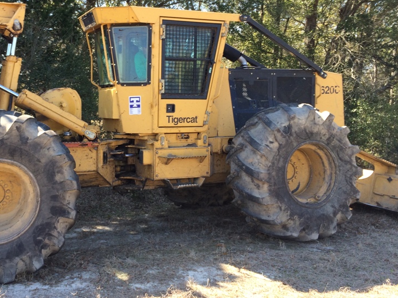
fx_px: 471
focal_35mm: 41
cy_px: 114
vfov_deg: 35.0
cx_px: 125
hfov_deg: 44.9
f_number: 2.2
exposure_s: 1/293
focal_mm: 4.15
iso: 32
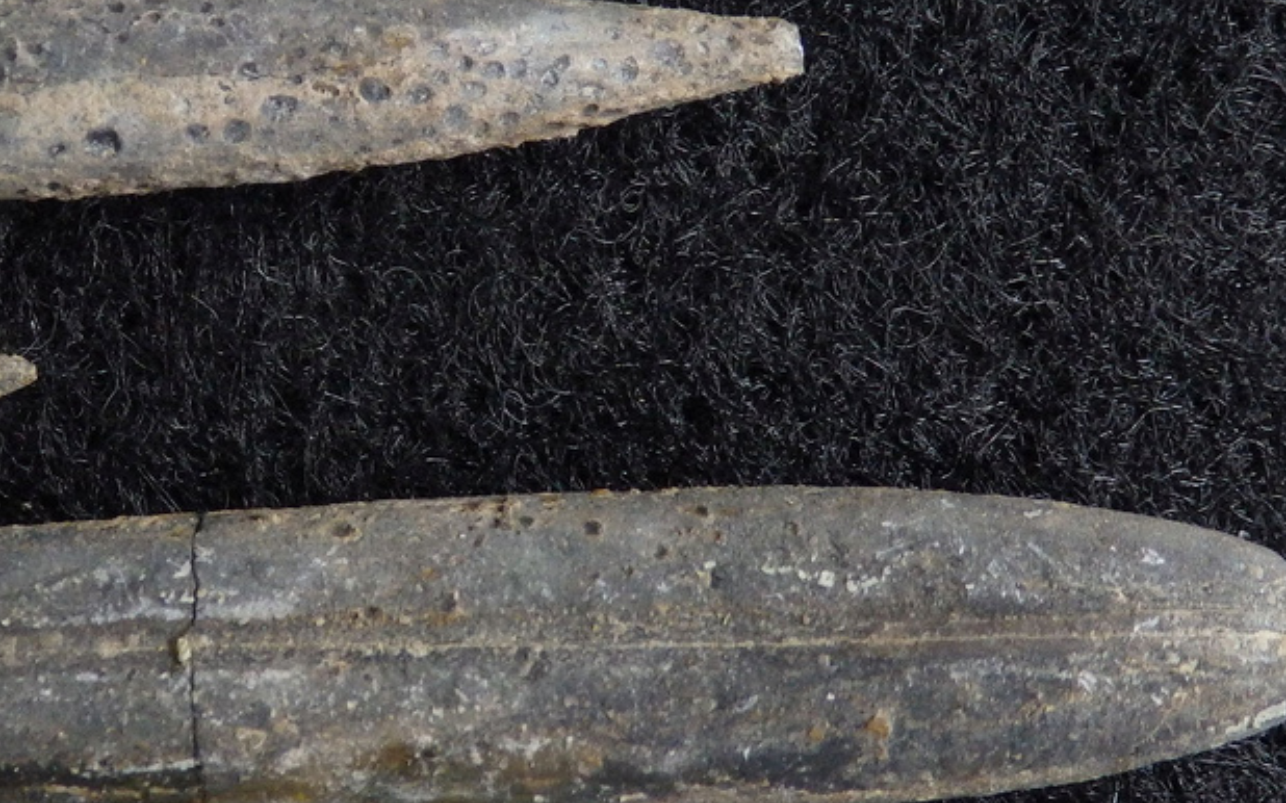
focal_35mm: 121
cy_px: 329
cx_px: 183
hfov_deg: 17.1
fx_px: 4240
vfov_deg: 10.8
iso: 500
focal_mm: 8.9
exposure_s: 1/80
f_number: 4
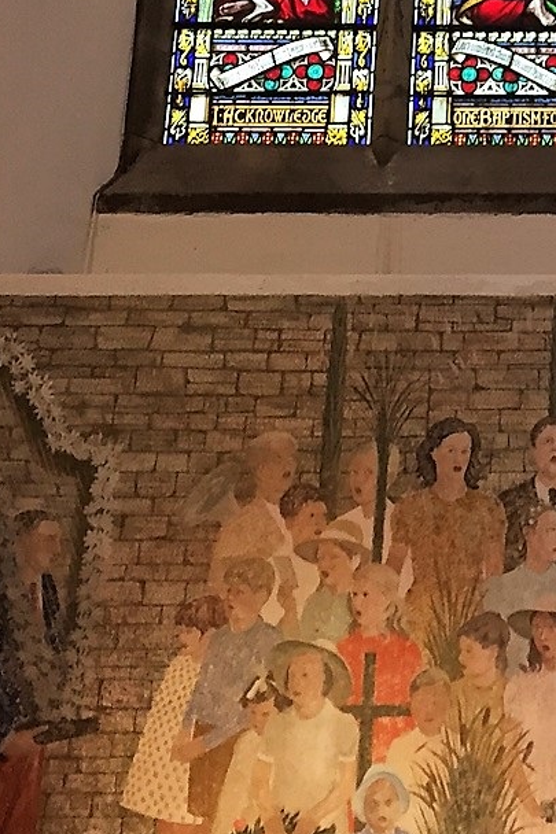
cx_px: 717
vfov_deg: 24.2
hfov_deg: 16.0
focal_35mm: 81
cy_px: 51
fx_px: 1877
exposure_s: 1/33
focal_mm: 4.15
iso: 100
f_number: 2.2
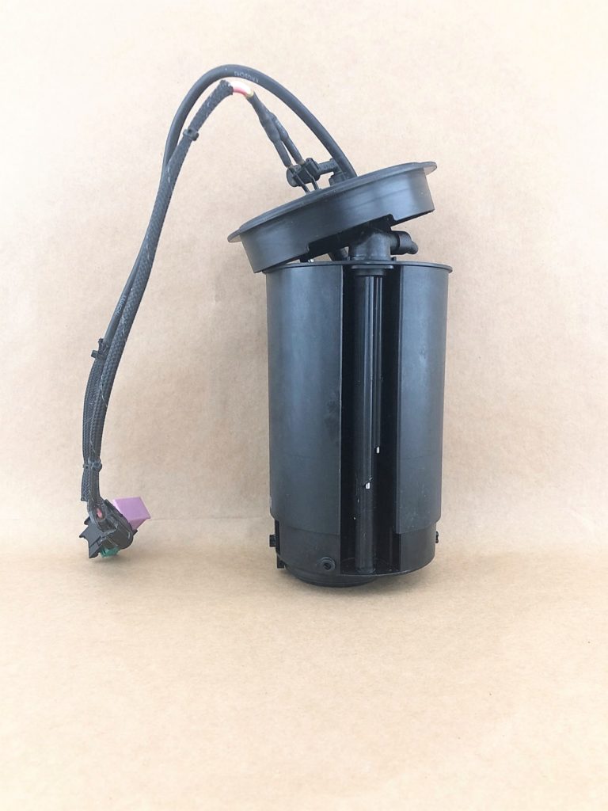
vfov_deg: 63.4
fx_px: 656
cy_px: 406
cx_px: 304
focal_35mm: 28
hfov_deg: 49.7
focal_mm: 4
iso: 40
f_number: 1.8
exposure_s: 1/18
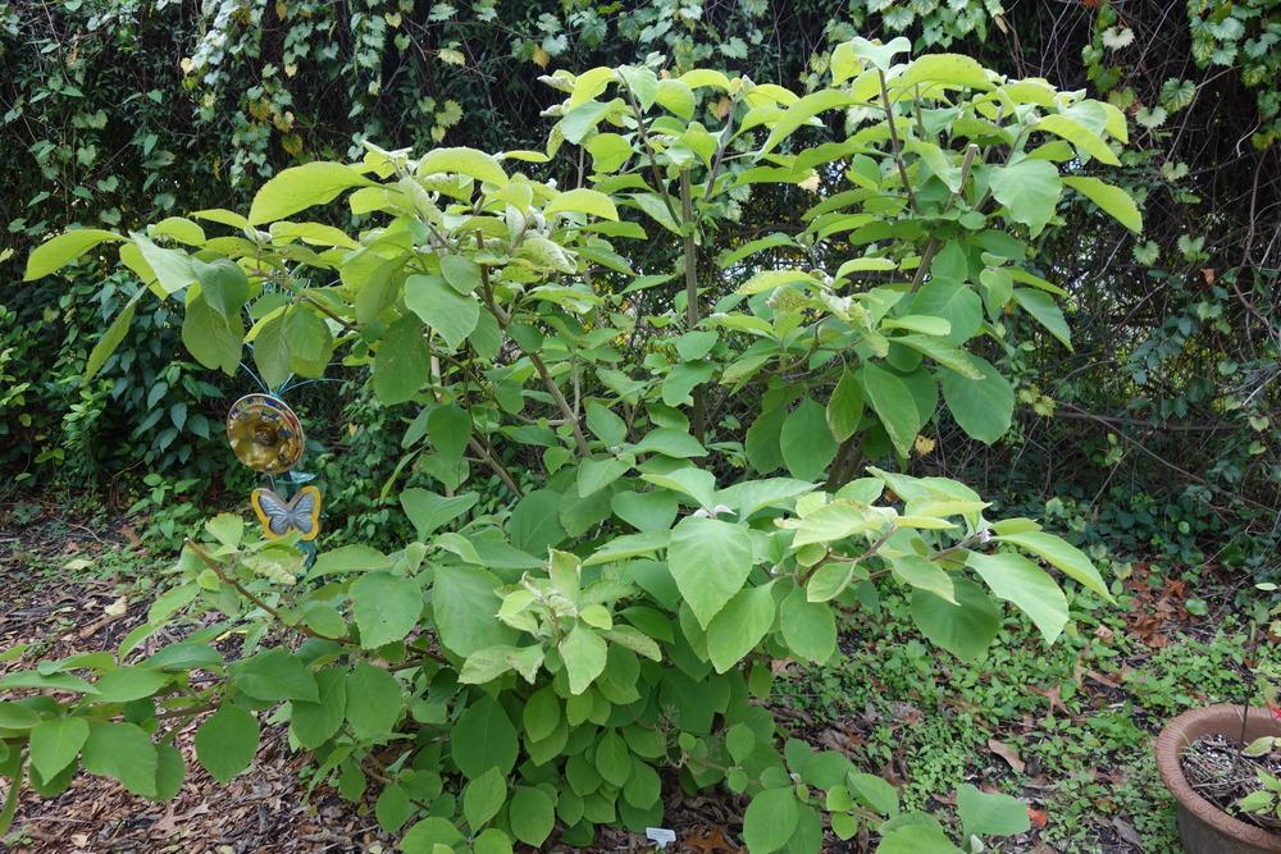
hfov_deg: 65.5
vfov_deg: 46.4
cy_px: 427
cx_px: 640
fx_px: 996
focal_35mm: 28
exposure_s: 1/100
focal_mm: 10.4
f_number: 3.5
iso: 125
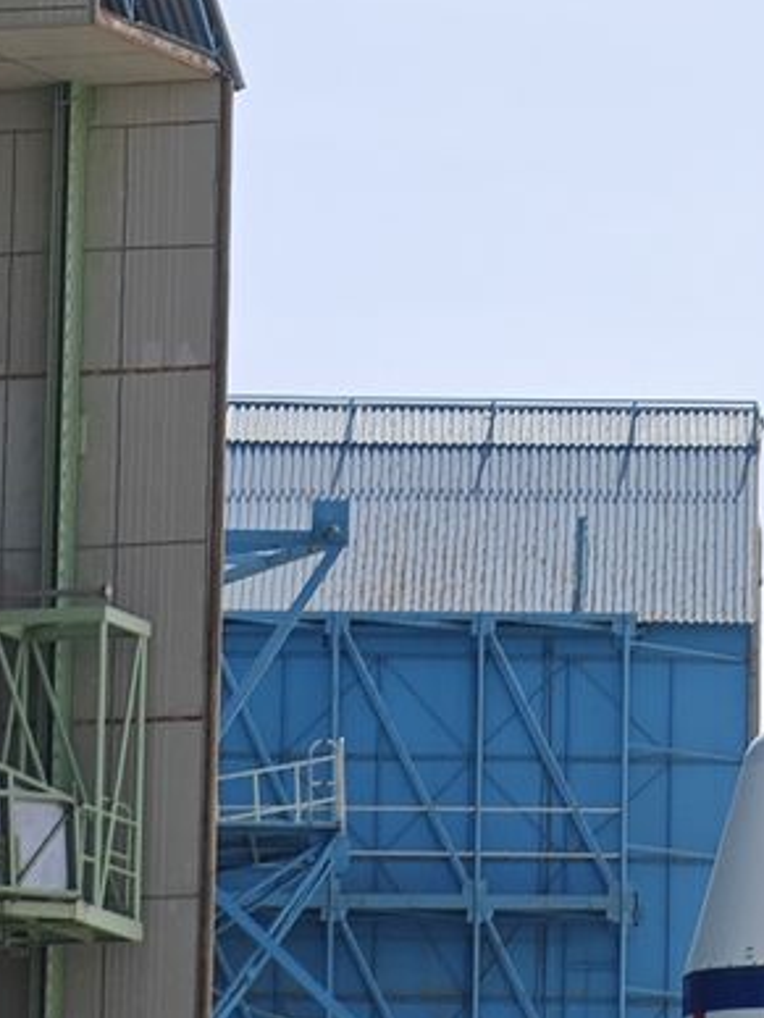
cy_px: -900
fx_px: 14567
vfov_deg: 4.0
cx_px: 945
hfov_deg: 3.0
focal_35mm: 495
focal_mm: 19.4
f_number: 3
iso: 50
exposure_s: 1/823
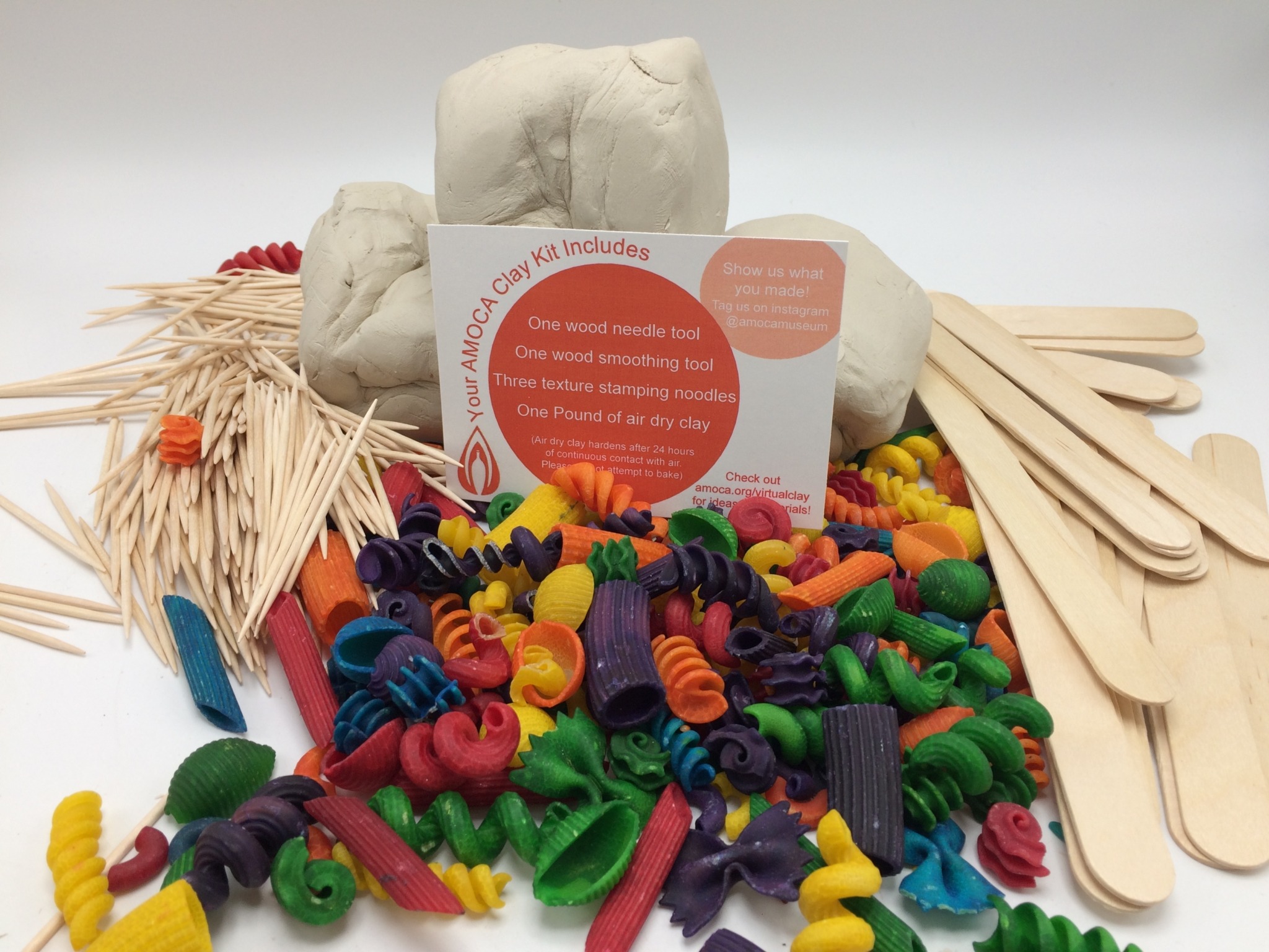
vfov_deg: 48.2
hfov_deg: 61.7
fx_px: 1063
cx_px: 634
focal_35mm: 29
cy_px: 476
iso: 32
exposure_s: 1/129
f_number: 2.2
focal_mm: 4.15
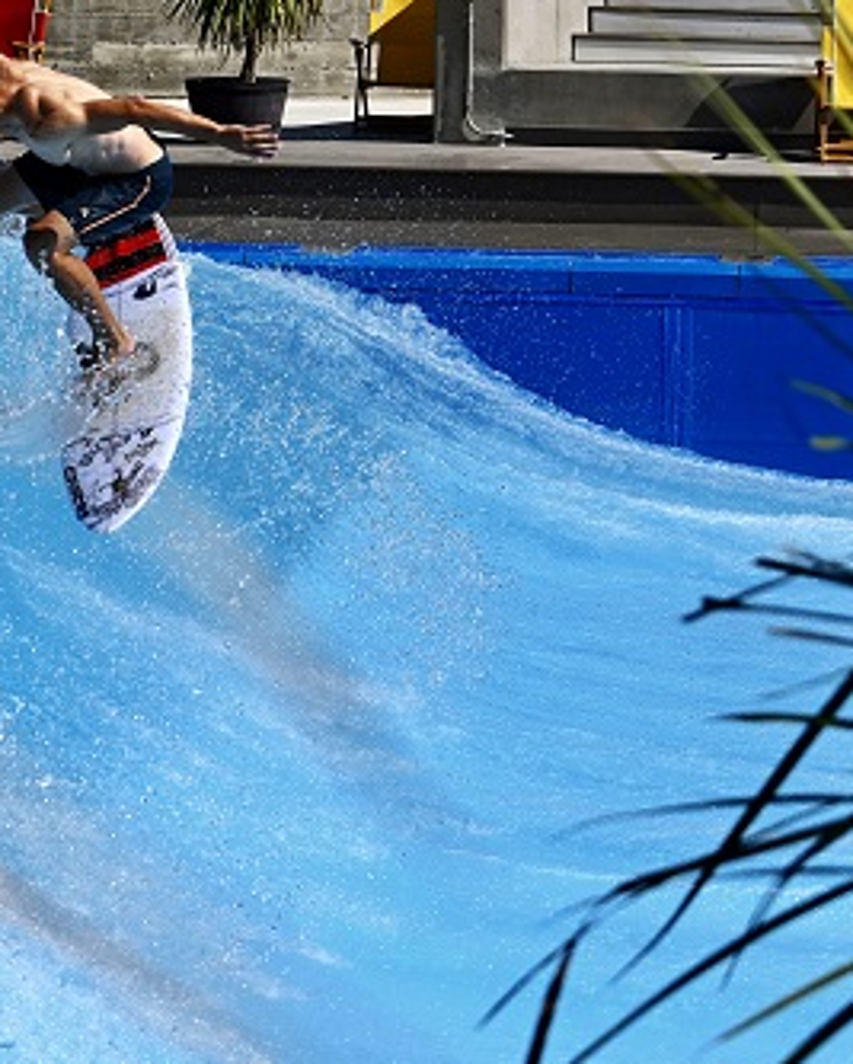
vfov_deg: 14.5
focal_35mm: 133
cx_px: 94
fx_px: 4191
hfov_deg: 11.5
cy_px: 449
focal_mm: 70
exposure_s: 1/8000
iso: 400
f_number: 4.5
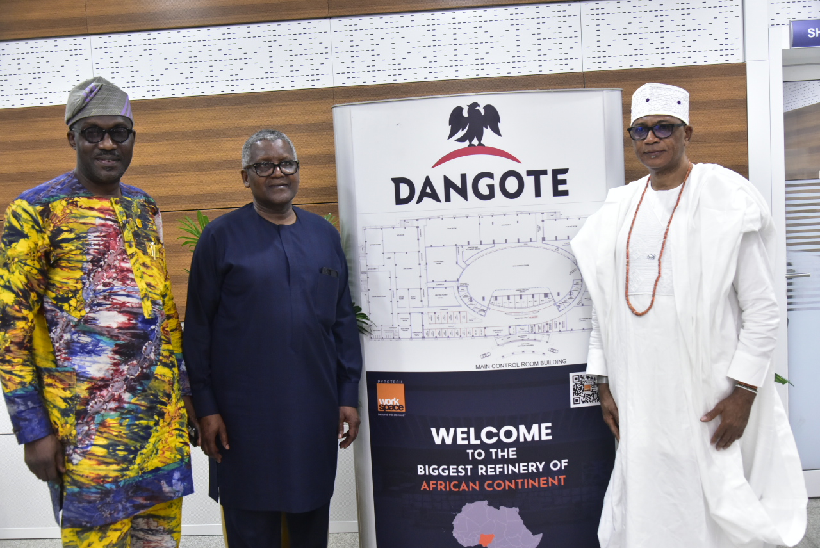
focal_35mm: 38
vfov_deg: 35.1
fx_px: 866
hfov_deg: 50.7
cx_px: 410
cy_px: 274
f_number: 5
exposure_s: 1/160
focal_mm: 38
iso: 3200
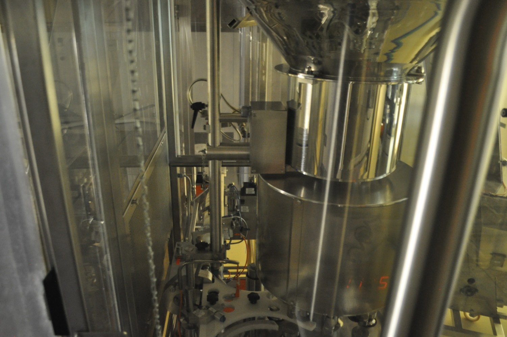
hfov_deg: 67.4
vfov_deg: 47.8
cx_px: 254
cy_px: 168
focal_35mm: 27
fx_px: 380
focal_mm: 18
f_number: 3.5
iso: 1600
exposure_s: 1/3
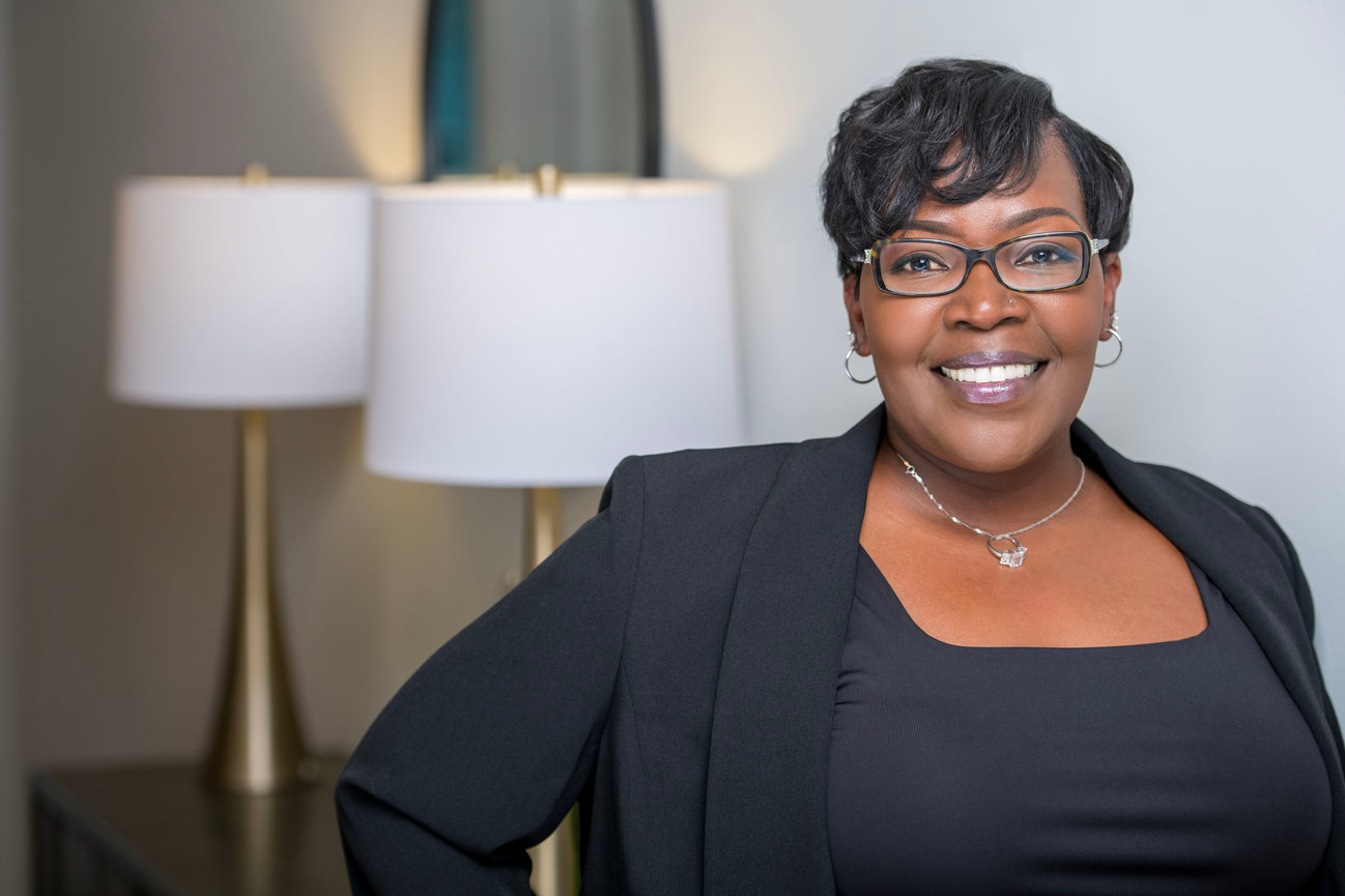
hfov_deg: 20.8
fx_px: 3661
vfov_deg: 14.0
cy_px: 448
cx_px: 672
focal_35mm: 98
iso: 200
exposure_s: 1/160
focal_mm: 98
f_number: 3.5
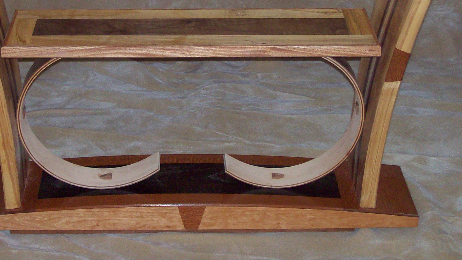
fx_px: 1041
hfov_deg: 25.0
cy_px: 38
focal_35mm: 85
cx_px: 196
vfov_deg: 14.1
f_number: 3.4
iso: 140
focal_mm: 9.4
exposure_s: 1/83.6
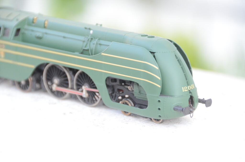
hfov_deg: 8.1
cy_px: 81
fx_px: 1732
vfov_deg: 5.4
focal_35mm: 255
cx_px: 122
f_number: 5.6
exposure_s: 1/160
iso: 1600
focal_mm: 170
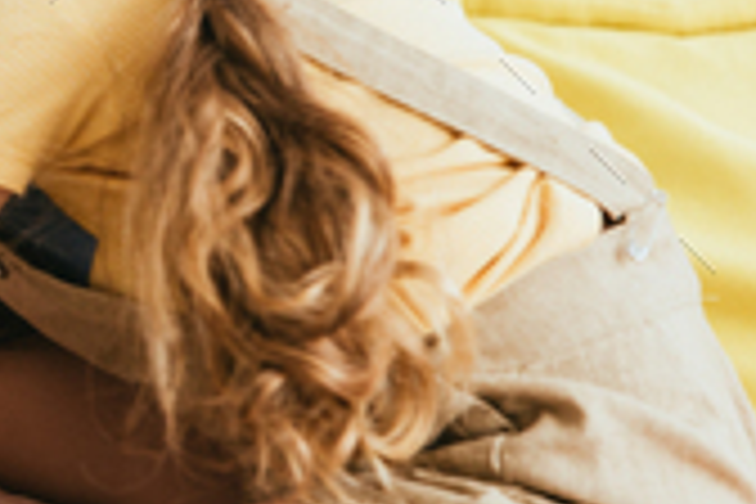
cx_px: -450
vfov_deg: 2.4
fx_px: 12158
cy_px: 14
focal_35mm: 579
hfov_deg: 3.5
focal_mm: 165
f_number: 3.5
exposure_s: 1/200
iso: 200
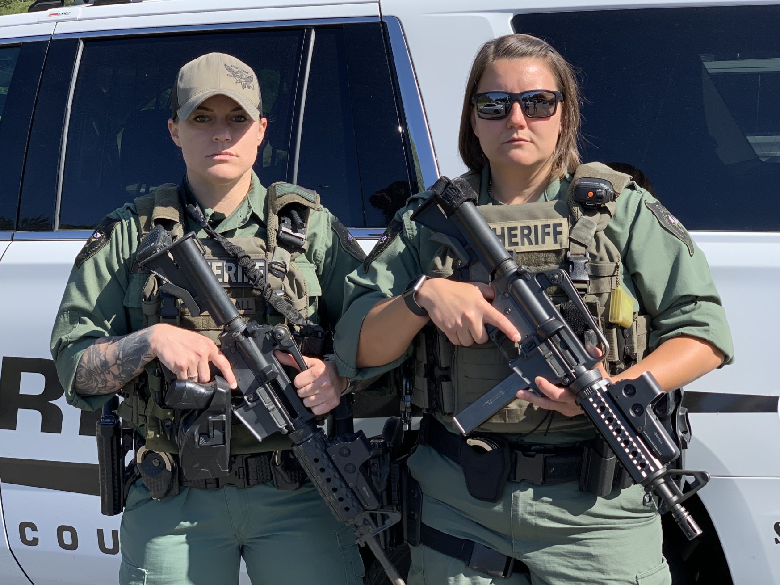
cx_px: 355
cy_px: 311
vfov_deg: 24.0
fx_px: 1374
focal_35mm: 61
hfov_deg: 31.7
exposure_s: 1/585
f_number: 2.4
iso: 16
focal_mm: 6
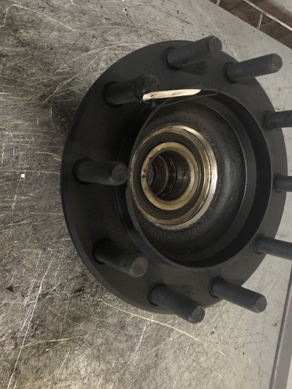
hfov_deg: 36.7
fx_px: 438
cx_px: 171
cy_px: 170
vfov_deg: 47.7
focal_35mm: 39
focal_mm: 3.99
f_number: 1.8
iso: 100
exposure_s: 1/9
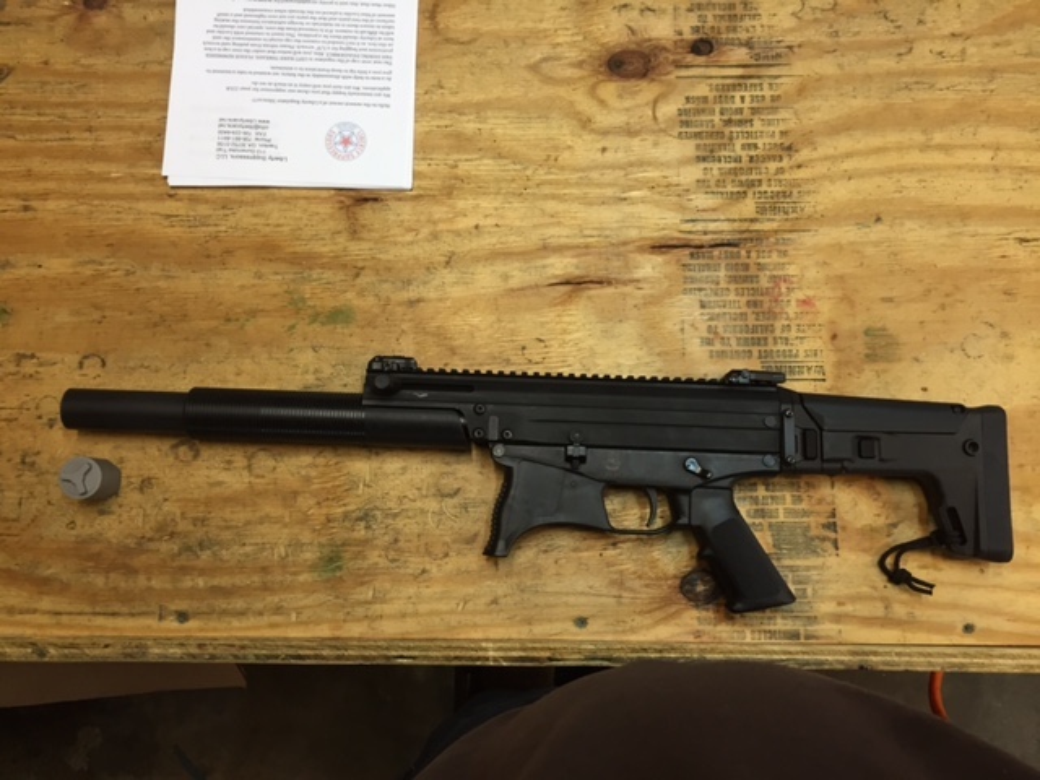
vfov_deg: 48.2
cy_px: 390
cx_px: 520
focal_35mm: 29
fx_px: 871
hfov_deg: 61.7
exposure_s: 1/30
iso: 80
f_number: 2.2
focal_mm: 4.15
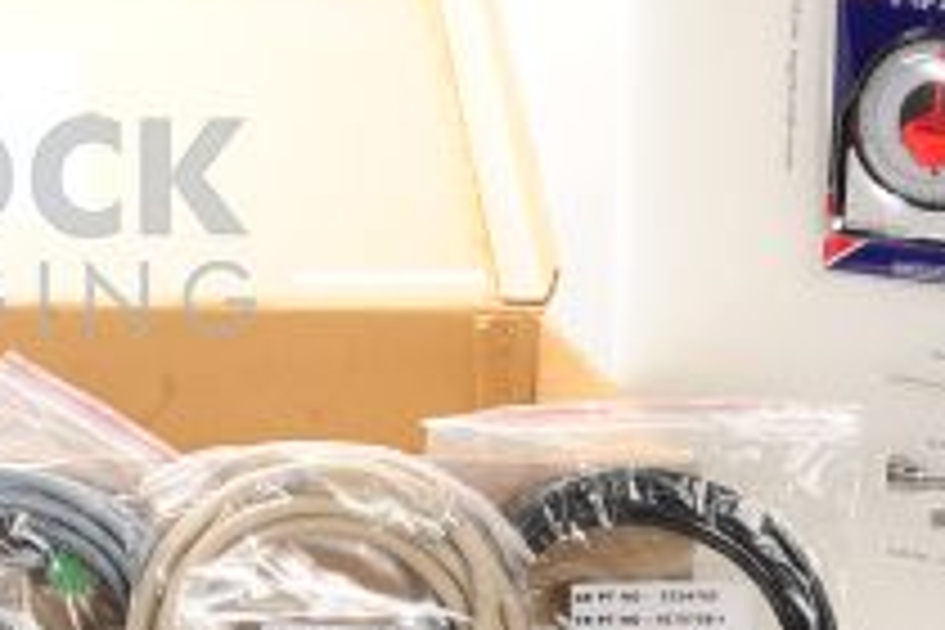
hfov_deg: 13.9
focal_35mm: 143
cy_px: 227
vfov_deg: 9.6
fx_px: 3753
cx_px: -194
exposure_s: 1/160
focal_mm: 50
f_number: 11
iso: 320
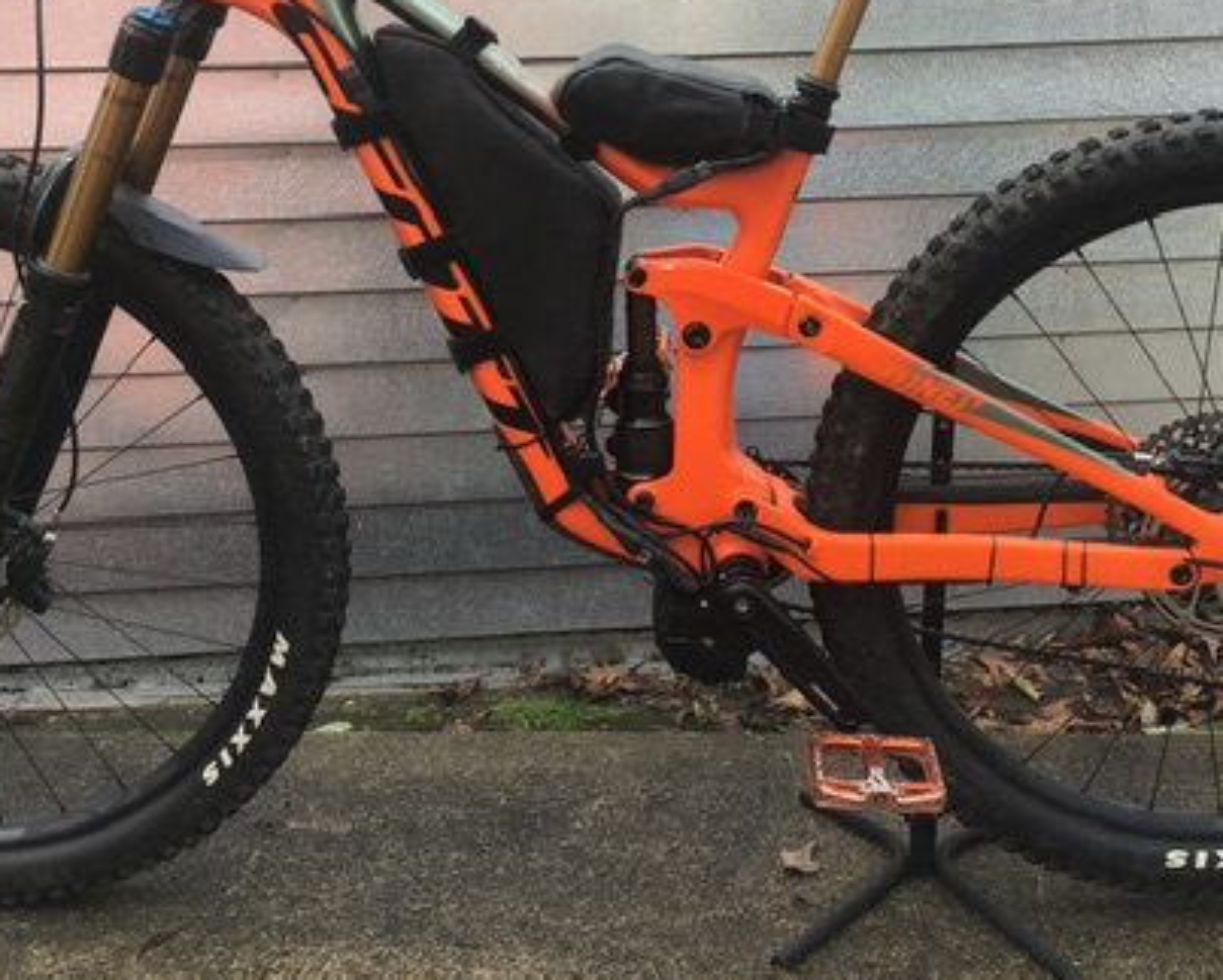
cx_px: 643
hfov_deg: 38.7
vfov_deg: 31.3
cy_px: 346
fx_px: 1739
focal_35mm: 48
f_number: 2.4
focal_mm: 3.3
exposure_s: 1/199
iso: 25
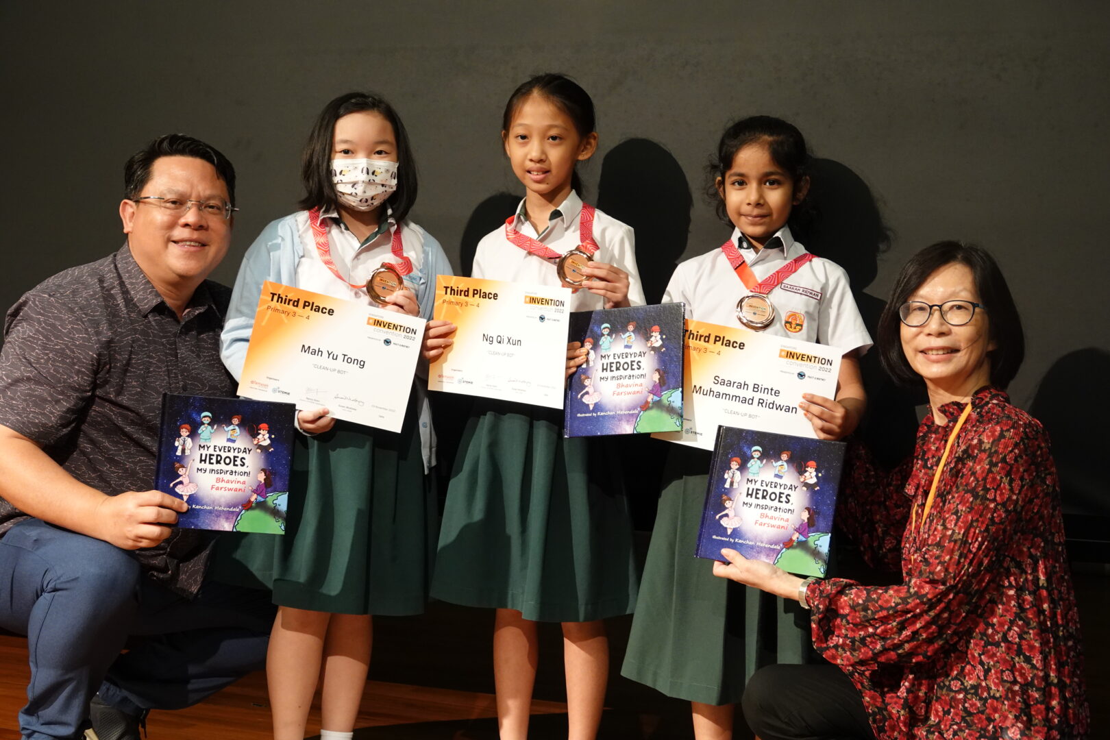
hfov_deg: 32.9
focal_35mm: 61
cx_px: 555
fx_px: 1881
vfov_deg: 22.3
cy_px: 370
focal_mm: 22.19
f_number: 3.5
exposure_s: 1/50
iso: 800
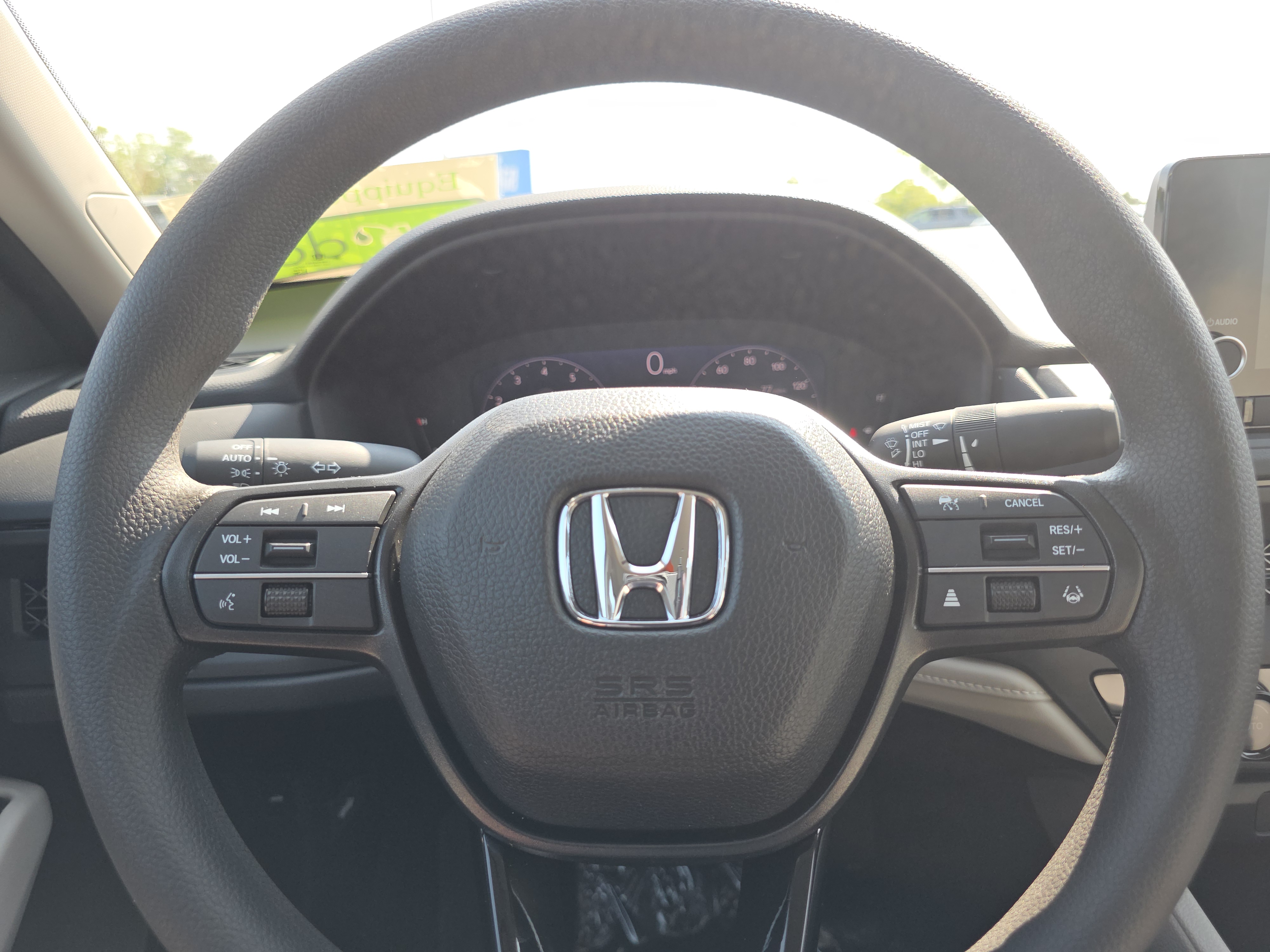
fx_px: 844
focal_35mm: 23
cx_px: 635
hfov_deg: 73.9
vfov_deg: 58.9
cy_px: 476
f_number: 1.7
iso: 40
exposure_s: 1/359
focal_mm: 6.3
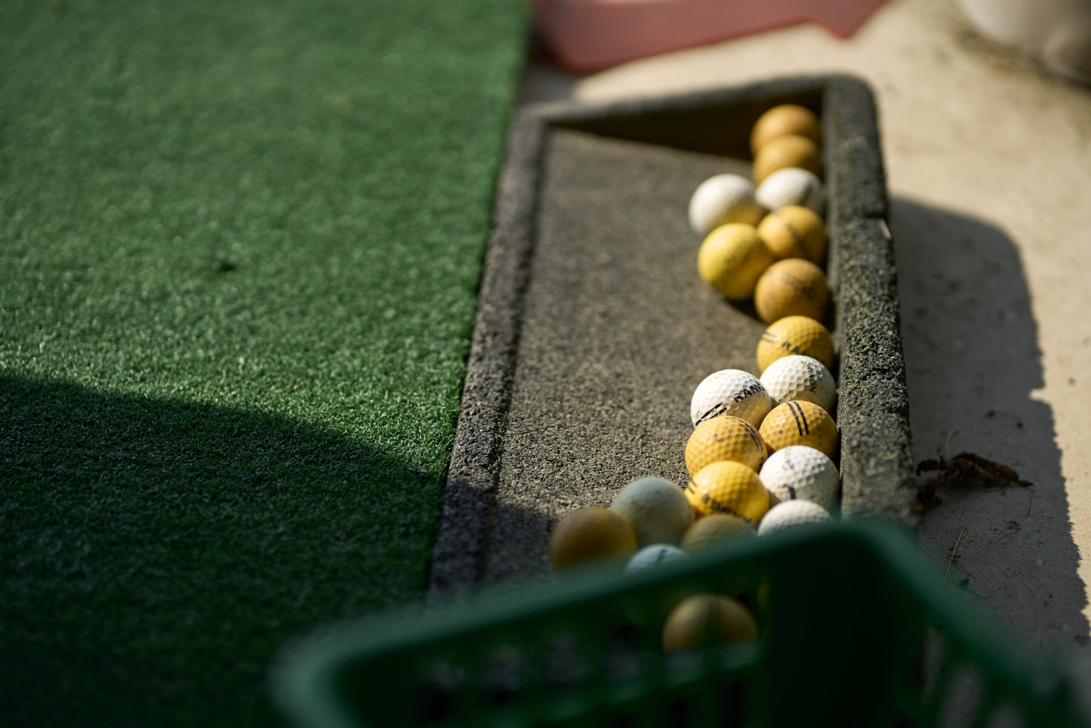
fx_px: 2576
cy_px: 364
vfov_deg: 16.1
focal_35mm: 85
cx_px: 546
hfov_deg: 23.9
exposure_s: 1/2500
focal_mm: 85
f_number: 1.6
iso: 100
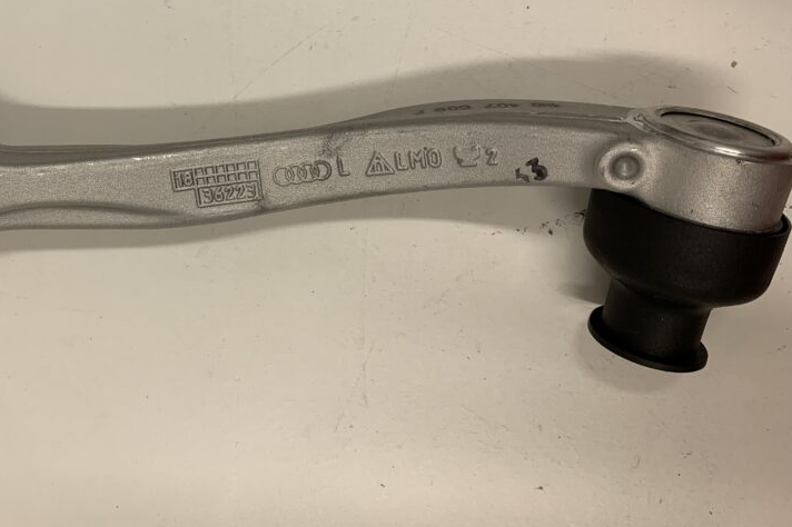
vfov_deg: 34.4
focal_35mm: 38
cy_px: 147
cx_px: 259
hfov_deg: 49.8
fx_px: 836
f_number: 1.8
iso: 40
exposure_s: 1/100
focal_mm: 4.25
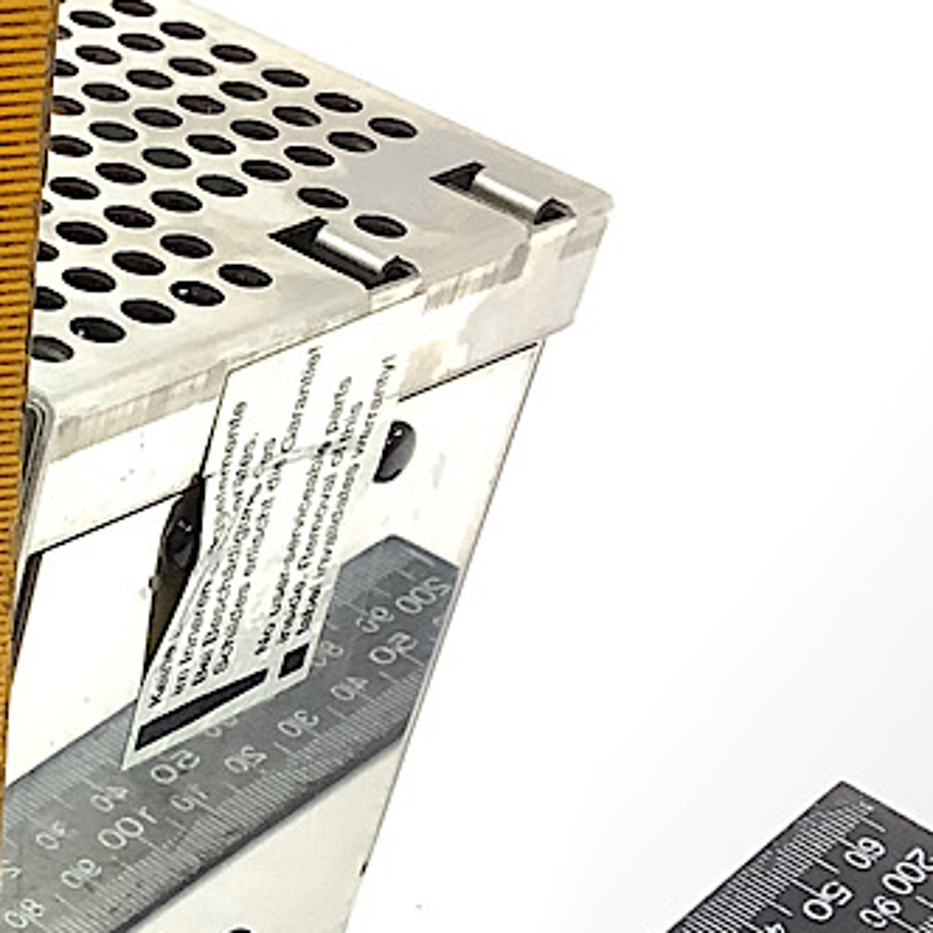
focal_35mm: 98
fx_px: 2988
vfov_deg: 17.5
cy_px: 801
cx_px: -386
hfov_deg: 16.5
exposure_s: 1/50
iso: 125
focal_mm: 3.3
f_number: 2.4
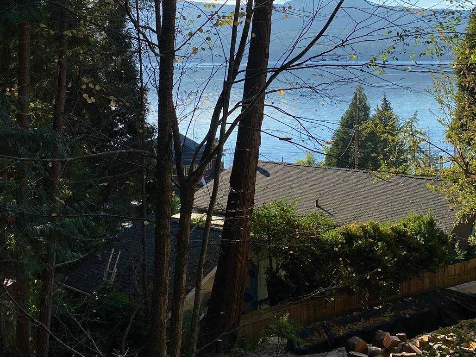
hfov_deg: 37.2
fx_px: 701
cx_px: 307
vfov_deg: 27.6
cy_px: 38
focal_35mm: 51
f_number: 1.8
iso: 32
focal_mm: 4.25
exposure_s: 1/1330
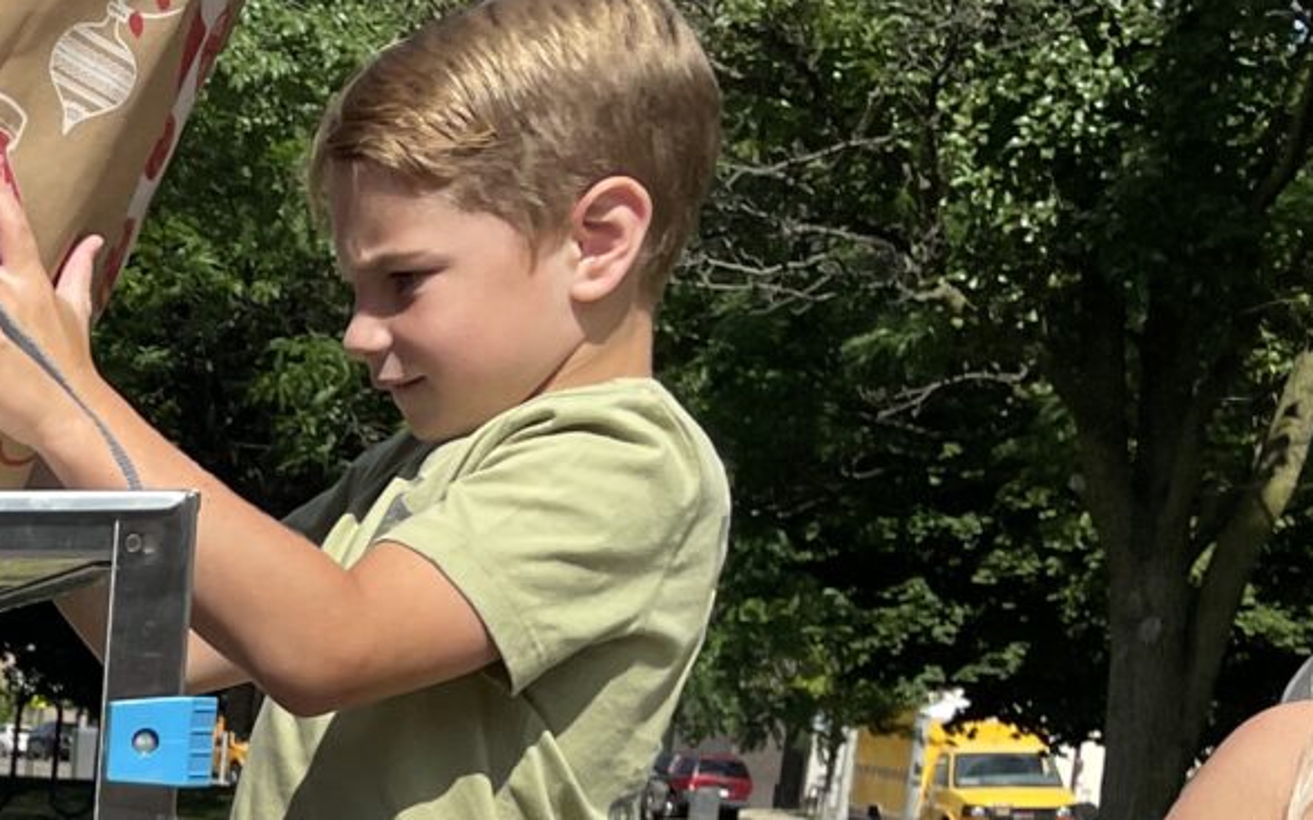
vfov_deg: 12.5
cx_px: -837
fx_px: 3434
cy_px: 1446
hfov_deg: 18.4
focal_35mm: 96
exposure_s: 1/5291
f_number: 1.6
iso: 32
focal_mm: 4.2
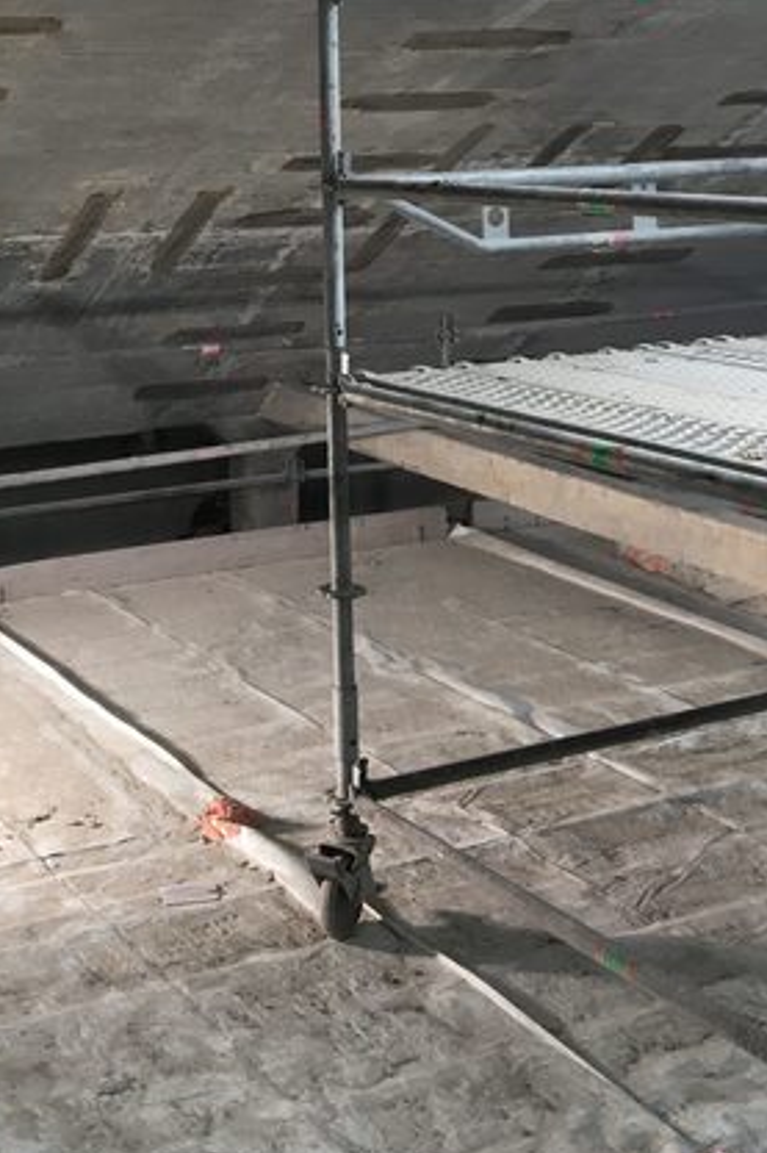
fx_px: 1855
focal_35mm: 58
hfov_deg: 23.1
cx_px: 183
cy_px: 127
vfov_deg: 32.8
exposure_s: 1/33
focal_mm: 4.15
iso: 25
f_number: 2.2
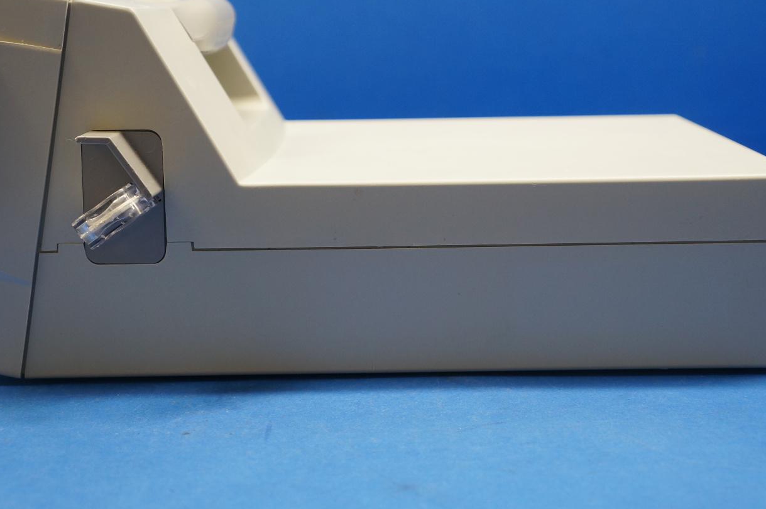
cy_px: 209
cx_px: 397
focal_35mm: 63
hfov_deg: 31.9
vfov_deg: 21.5
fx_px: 1339
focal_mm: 32
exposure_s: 1/60
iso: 400
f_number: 4.5
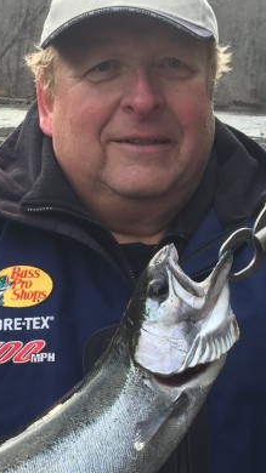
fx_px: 1042
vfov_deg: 25.1
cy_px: 386
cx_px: 62
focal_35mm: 83
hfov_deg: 14.5
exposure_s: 1/252
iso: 32
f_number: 2.2
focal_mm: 4.15
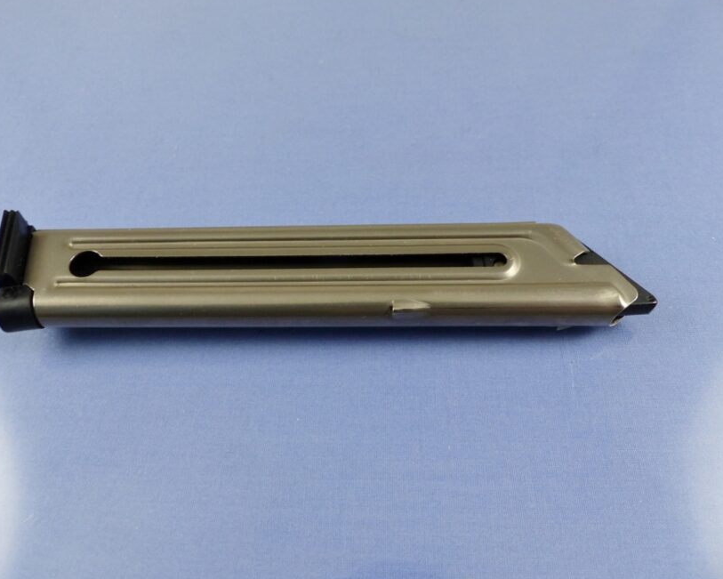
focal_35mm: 27
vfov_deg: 53.2
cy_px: 289
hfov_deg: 64.0
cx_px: 334
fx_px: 578
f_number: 2.8
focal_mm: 4.5
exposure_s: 1/60
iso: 160
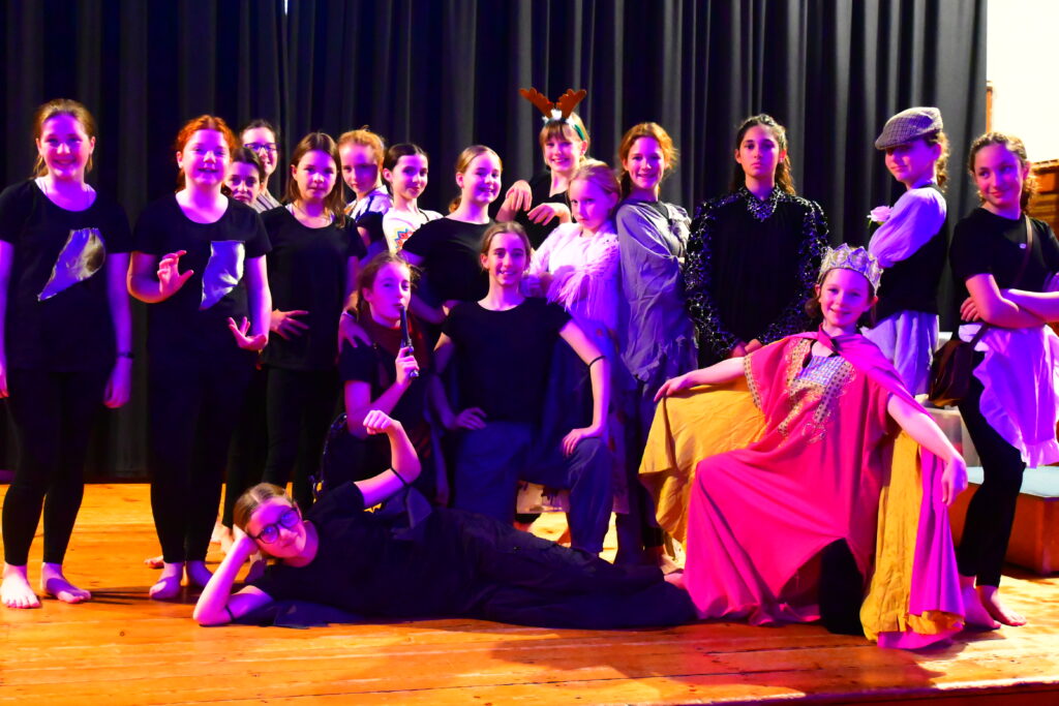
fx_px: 1346
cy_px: 353
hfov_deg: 43.0
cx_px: 530
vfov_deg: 29.4
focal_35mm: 46
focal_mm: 30.5
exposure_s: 1/50
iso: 12800
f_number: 4.8
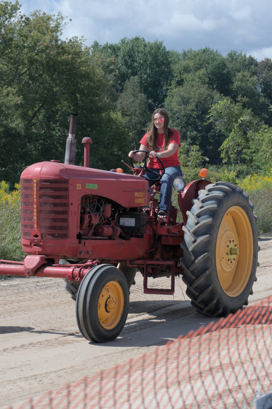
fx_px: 1055
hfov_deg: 14.7
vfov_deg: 21.9
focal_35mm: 93
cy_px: 204
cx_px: 136
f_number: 7.1
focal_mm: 62
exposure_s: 1/200
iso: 100
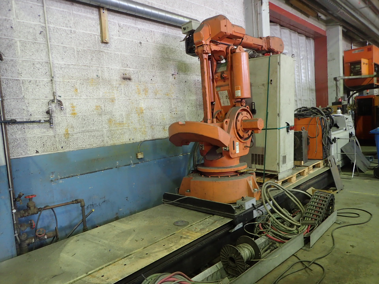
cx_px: 190
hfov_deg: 69.4
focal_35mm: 25
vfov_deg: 54.9
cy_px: 142
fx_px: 274
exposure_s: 1/30
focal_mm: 4.5
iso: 320
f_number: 2
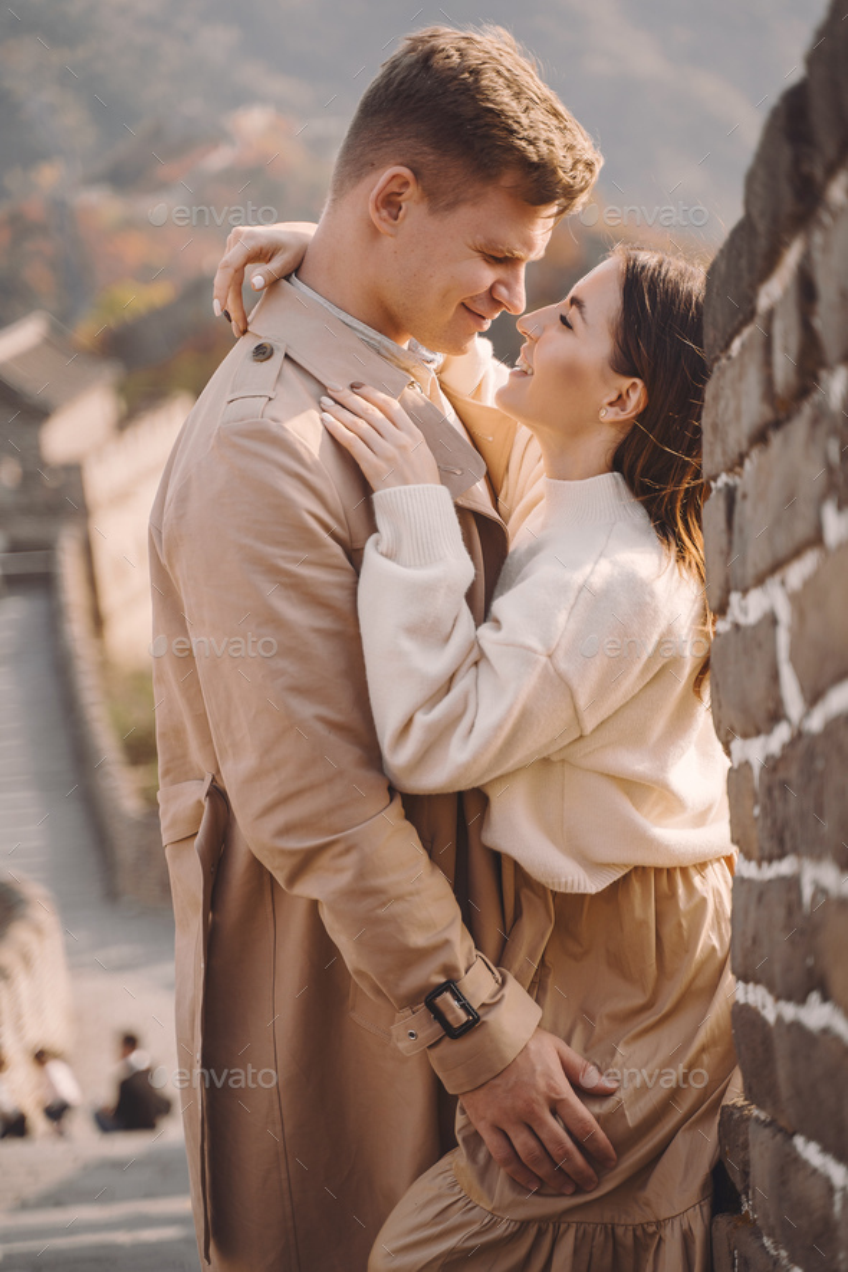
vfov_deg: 27.0
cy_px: 636
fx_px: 2650
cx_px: 424
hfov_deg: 18.2
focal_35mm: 75
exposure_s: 1/640
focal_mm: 75
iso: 100
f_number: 2.8
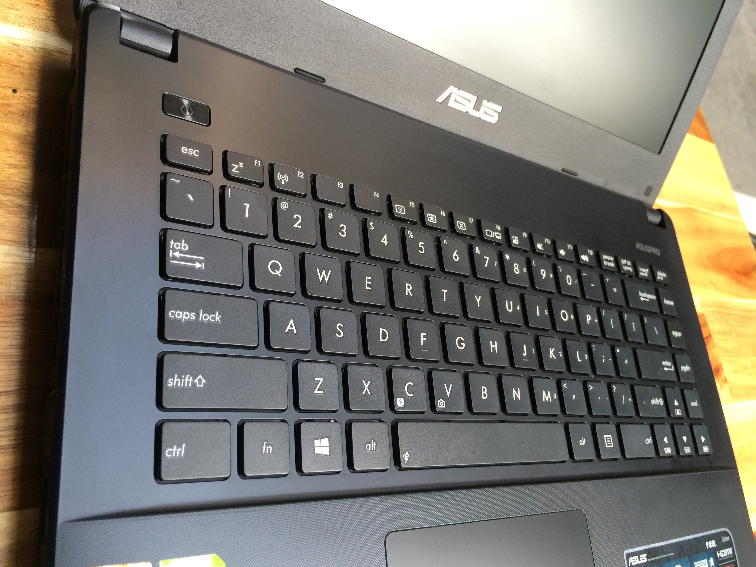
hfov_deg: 61.7
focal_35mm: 29
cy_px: 284
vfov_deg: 48.2
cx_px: 378
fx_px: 633
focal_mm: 4.15
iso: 64
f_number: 2.2
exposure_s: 1/33
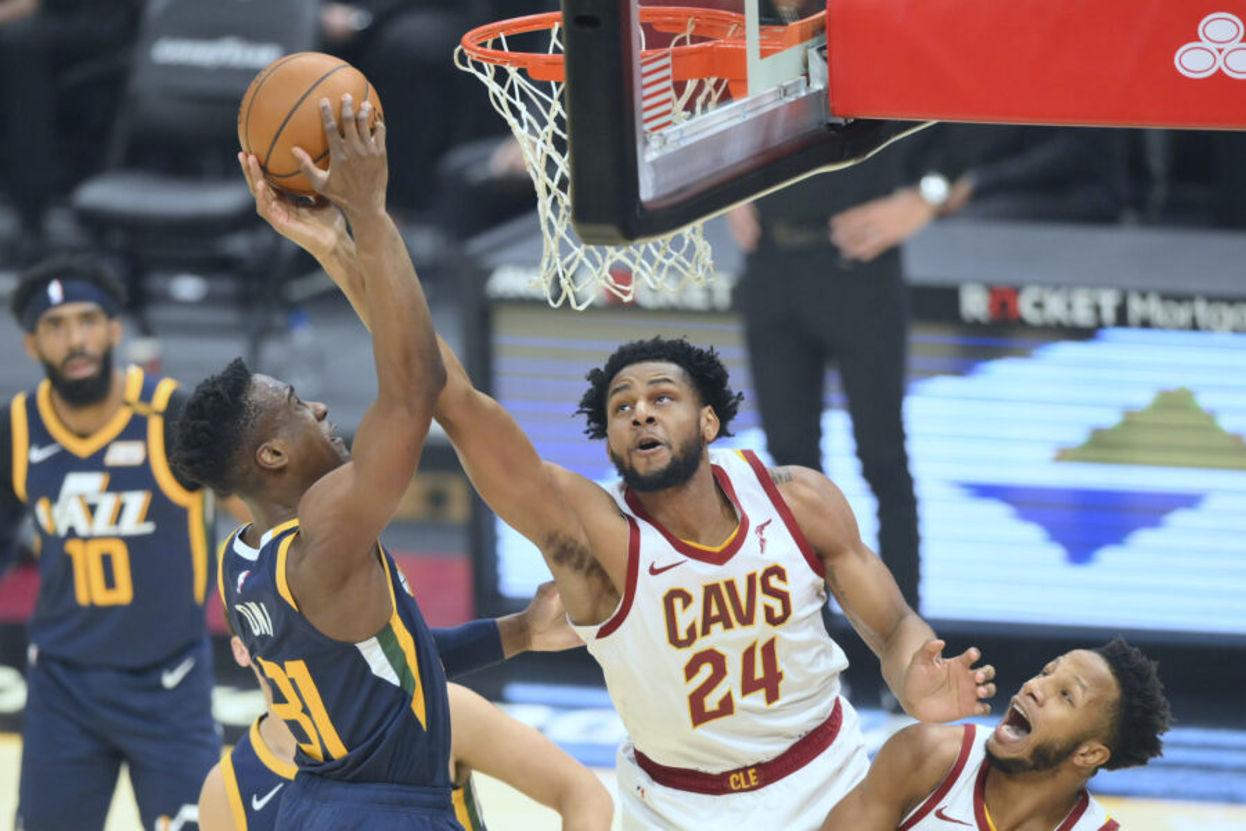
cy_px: 416
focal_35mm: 400
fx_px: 13843
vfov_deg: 3.4
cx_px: 623
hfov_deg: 5.2
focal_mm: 400
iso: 4000
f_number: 2.8
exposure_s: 1/2000
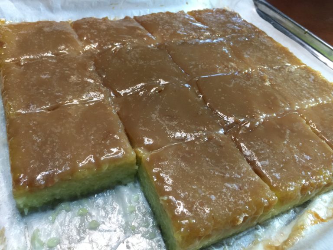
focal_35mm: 29
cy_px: 125
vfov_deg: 48.2
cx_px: 166
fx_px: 279
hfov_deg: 61.7
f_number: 2.2
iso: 50
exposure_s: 1/30
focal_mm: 4.15
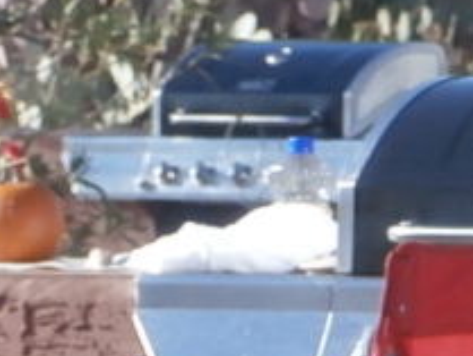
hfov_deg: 1.9
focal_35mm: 1018
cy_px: 281
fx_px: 13918
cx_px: -235
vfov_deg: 1.5
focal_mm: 29.39
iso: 100
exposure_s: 1/200
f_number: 5.8
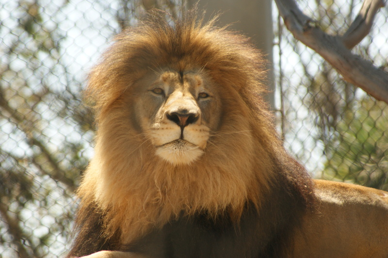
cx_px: 194
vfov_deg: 4.0
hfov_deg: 6.0
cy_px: 129
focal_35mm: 345
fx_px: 3715
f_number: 6.3
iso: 320
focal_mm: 230
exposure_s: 1/400
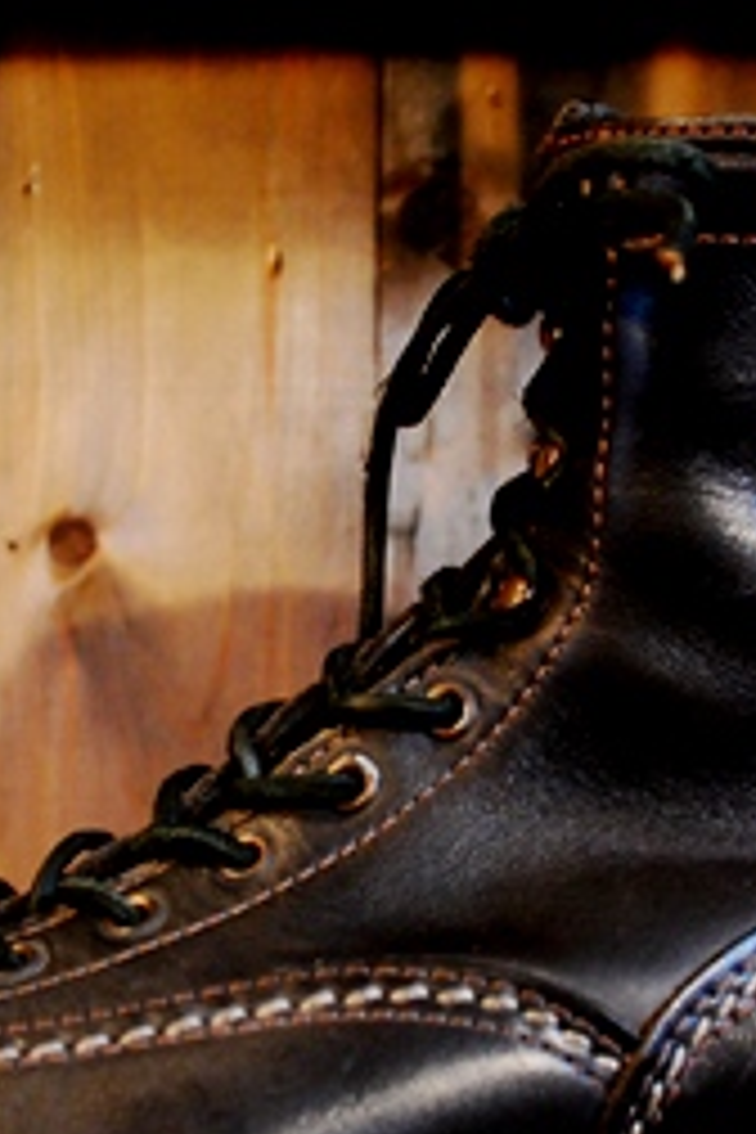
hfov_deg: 21.2
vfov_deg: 31.2
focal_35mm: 64
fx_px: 2016
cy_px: 738
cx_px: 356
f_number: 4
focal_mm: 18
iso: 1250
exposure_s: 1/6
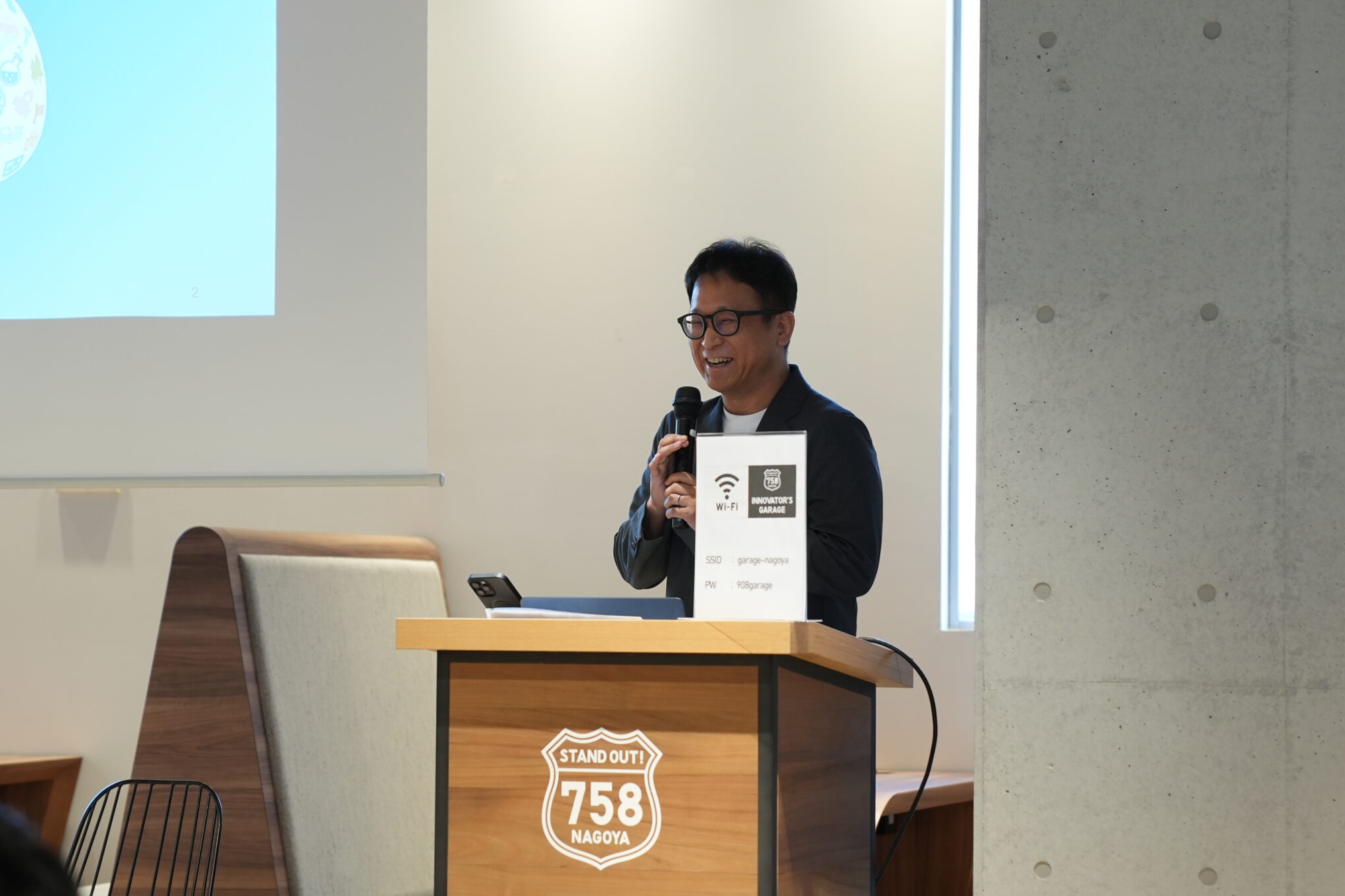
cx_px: 677
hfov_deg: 19.3
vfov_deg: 12.9
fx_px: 3959
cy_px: 445
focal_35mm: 106
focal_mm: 70
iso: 640
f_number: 2.8
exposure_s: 1/125
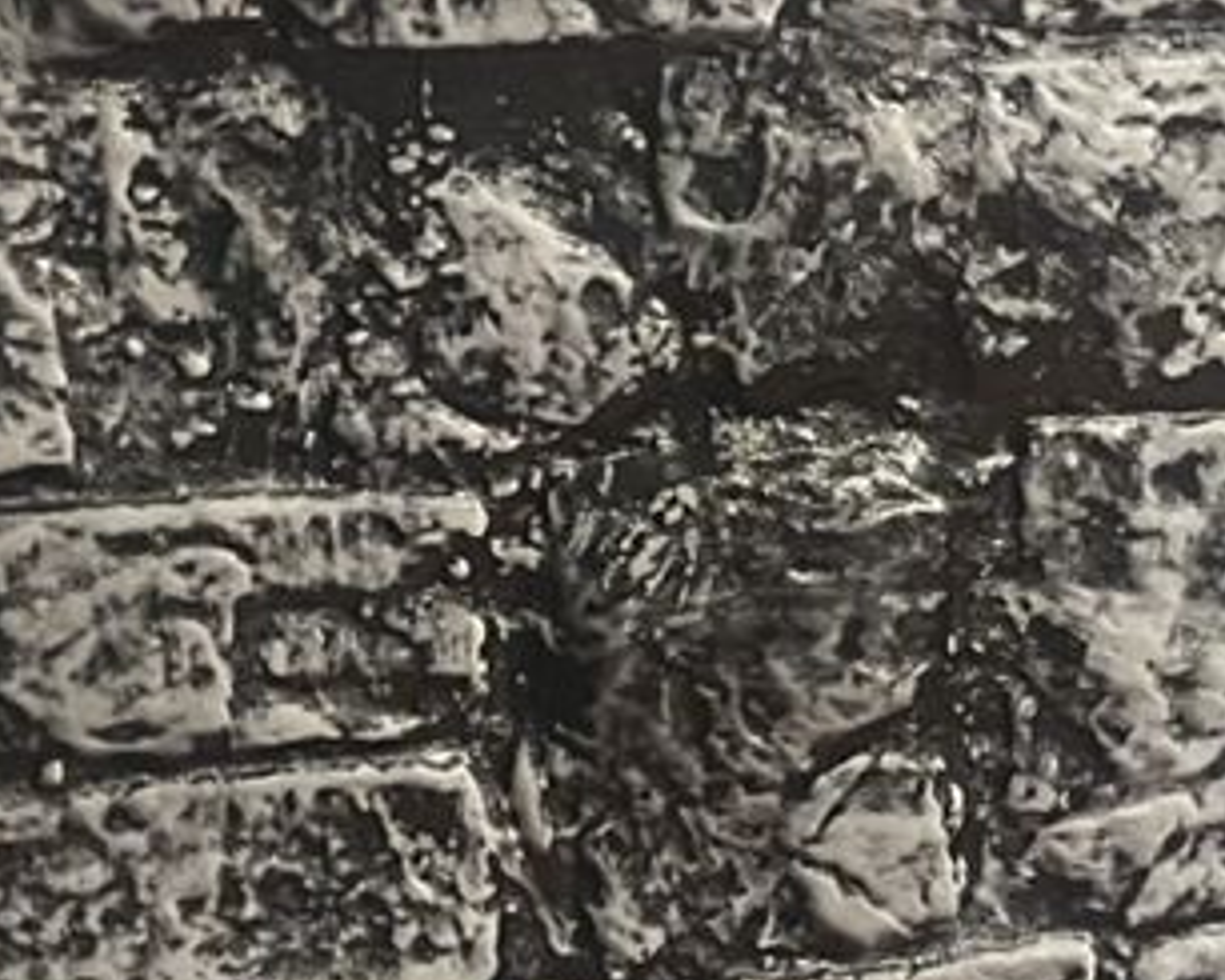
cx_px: 2114
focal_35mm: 116
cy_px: 452
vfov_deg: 13.3
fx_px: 4207
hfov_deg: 14.7
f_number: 1.6
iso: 500
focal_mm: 5.1
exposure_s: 1/40
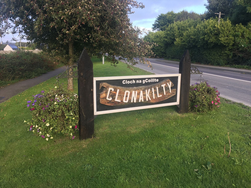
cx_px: 126
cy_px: 94
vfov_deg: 48.2
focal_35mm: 29
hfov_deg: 61.7
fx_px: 210
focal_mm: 4.15
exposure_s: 1/130
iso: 25
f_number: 2.2
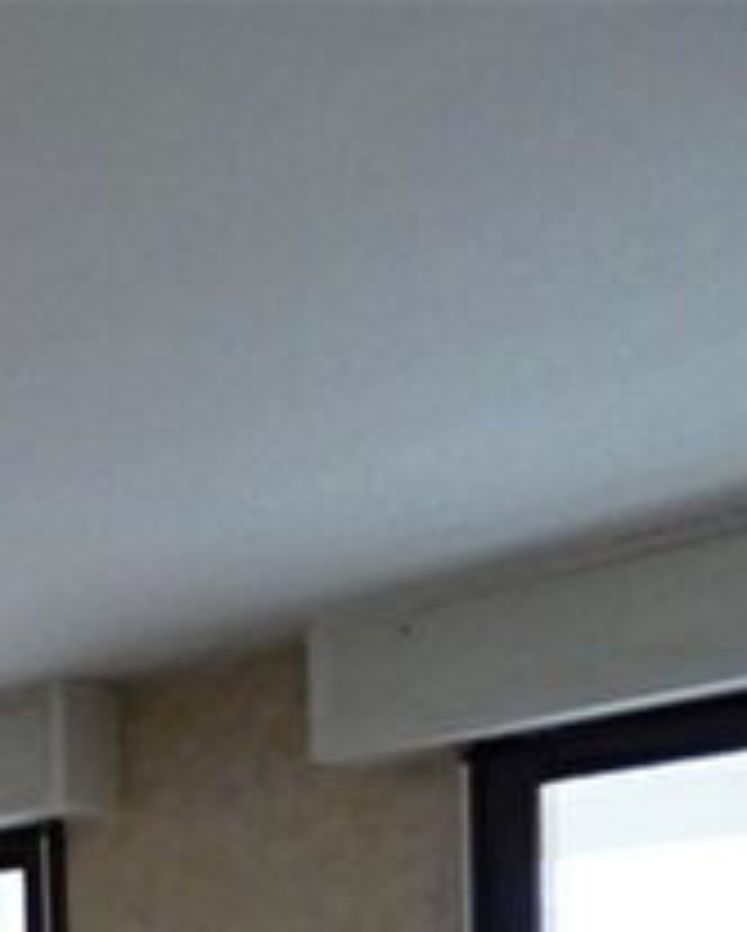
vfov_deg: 25.2
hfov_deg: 17.5
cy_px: 1177
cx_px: -693
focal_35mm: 66
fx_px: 1821
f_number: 2.8
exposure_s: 1/60
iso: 500
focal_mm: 3.6
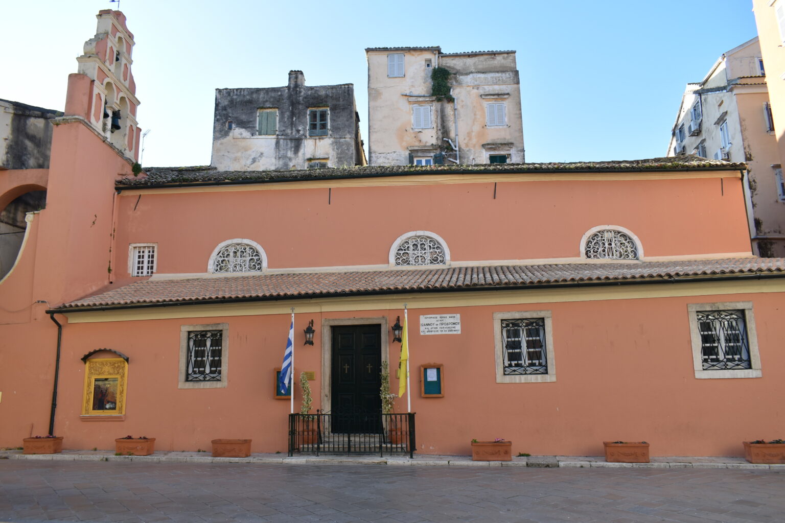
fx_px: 589
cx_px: 392
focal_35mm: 27
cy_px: 262
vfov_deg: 47.9
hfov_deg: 67.4
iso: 200
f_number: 6.3
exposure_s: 1/250
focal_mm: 18
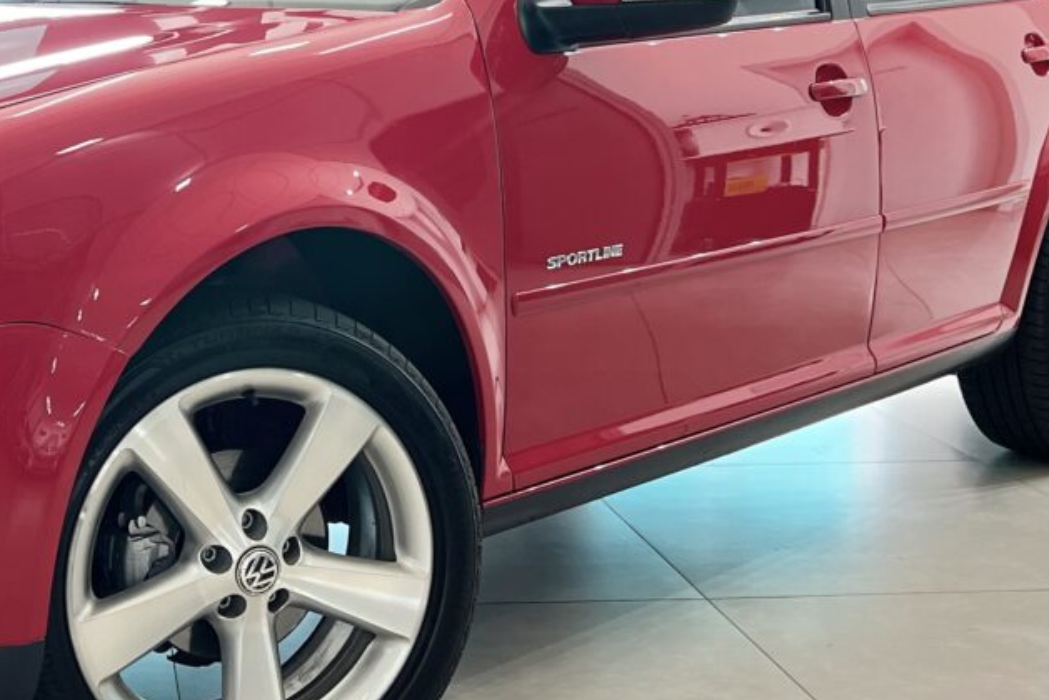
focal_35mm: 66
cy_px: -18
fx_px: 1924
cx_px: 220
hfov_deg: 29.8
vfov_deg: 19.9
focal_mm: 5.7
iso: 125
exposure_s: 1/120
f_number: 1.5
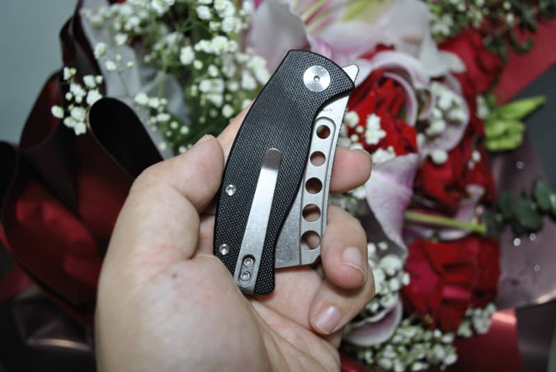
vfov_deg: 40.1
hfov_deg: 57.2
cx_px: 278
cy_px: 186
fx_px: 510
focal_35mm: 33
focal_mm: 22
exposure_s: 1/30
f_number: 3.8
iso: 400
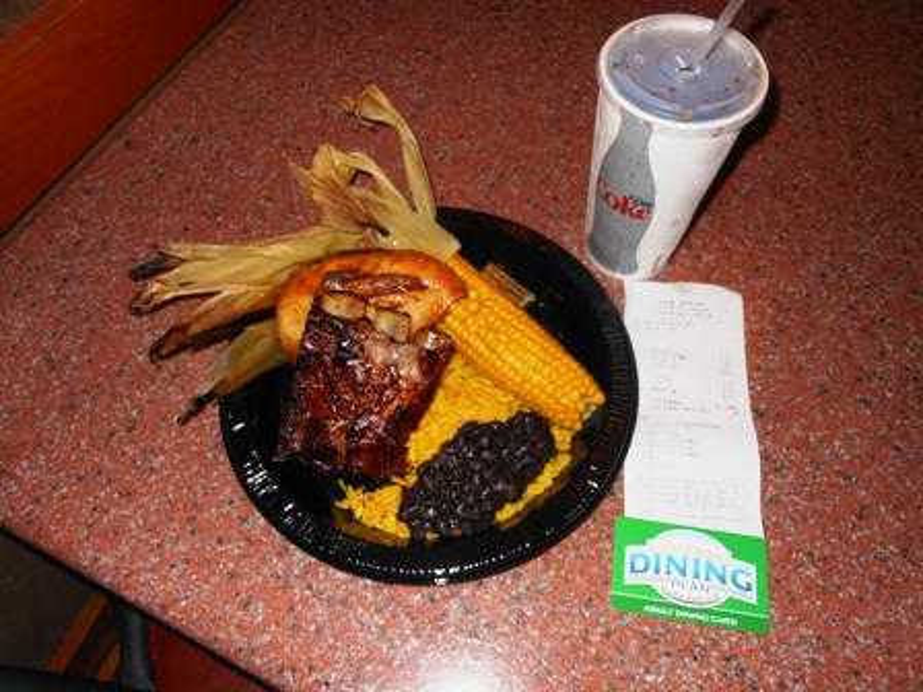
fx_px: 747
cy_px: 346
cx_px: 462
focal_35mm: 28
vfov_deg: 49.7
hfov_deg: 63.4
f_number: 3.7
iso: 80
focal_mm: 5
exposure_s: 1/25
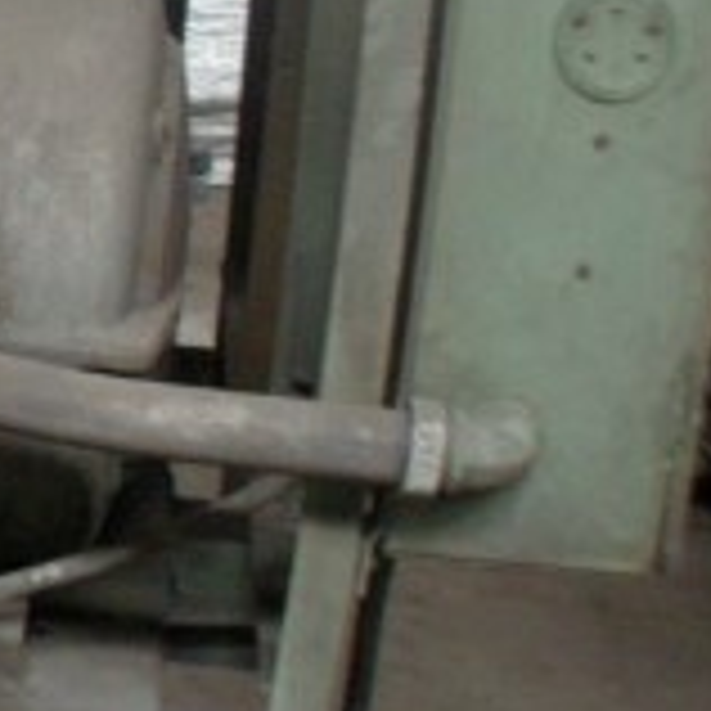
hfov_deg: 12.5
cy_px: -58
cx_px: -630
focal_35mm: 125
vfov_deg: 13.7
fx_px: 2905
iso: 400
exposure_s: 1/10
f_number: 2.7
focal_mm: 7.5
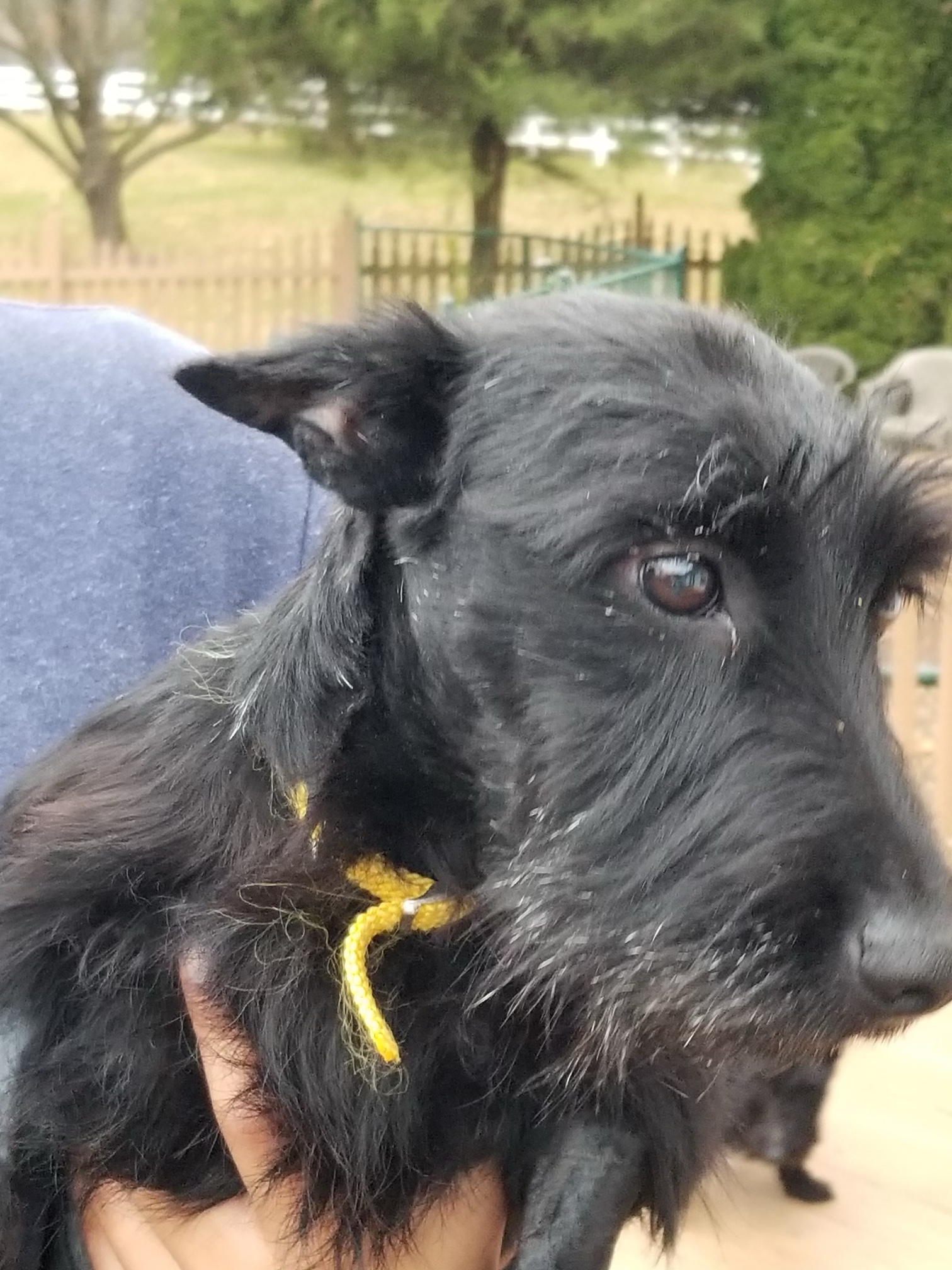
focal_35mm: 26
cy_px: 635
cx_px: 476
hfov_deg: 53.1
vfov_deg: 67.3
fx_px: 953
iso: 320
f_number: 1.7
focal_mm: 4.25
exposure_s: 1/100
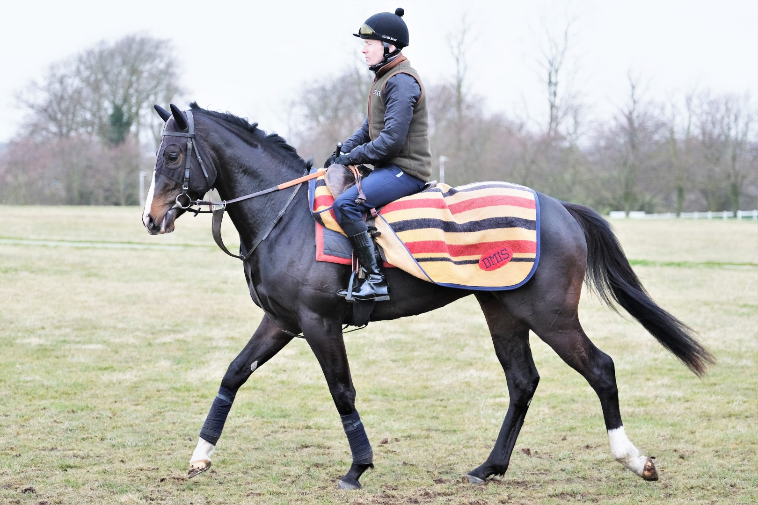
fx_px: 2358
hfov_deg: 18.3
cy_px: 252
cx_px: 379
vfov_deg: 12.2
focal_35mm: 112
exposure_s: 1/1000
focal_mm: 74.4
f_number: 2.8
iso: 1250
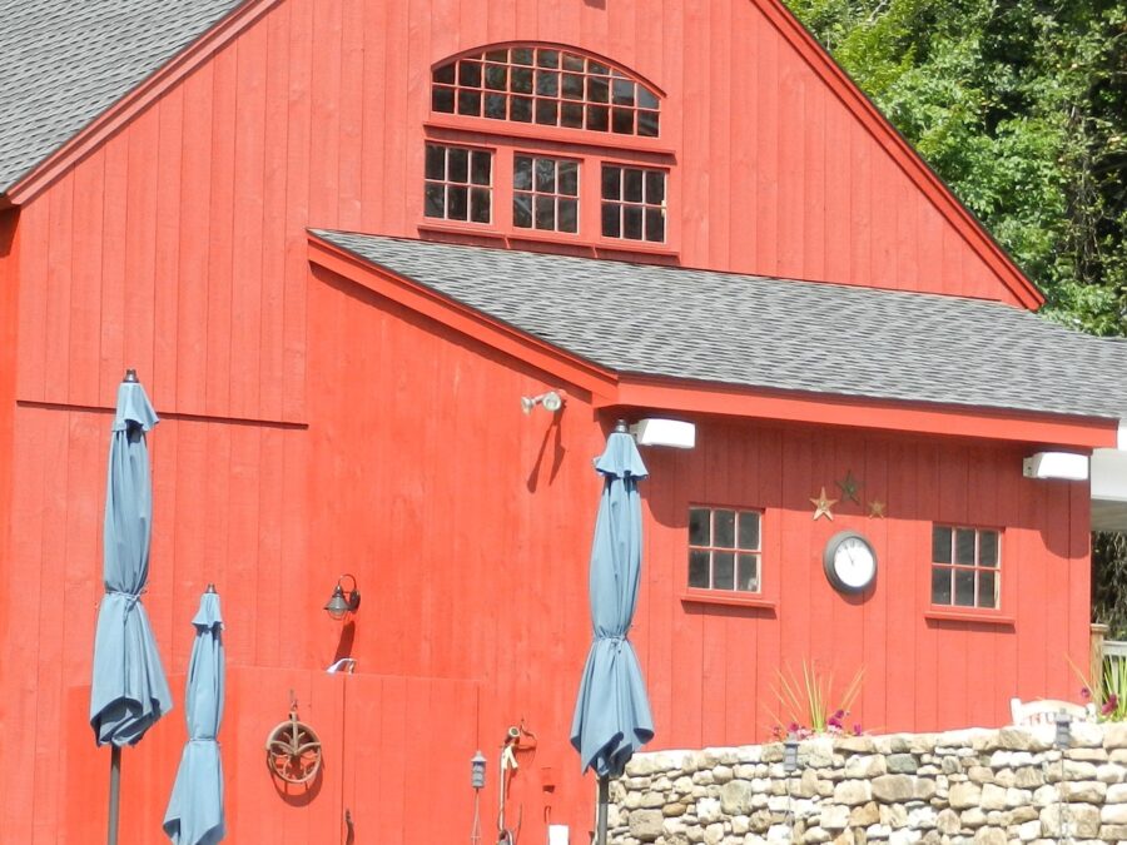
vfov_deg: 16.2
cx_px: 564
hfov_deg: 21.5
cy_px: 422
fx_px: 2963
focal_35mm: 91
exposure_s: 1/400
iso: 160
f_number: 4.9
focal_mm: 16.3
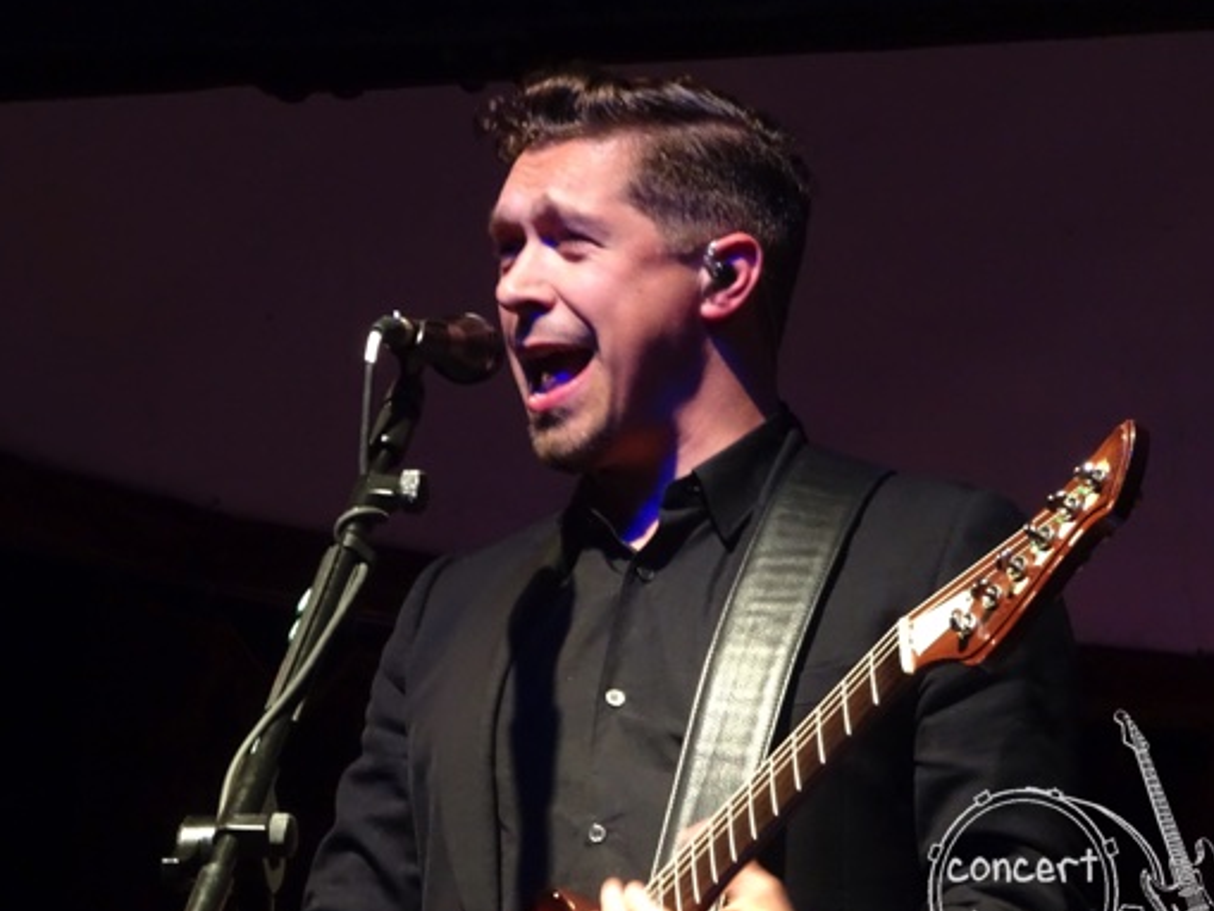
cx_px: 503
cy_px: 460
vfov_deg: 5.7
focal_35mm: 263
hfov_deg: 7.5
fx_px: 9226
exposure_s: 1/30
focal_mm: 35.17
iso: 800
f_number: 6.3
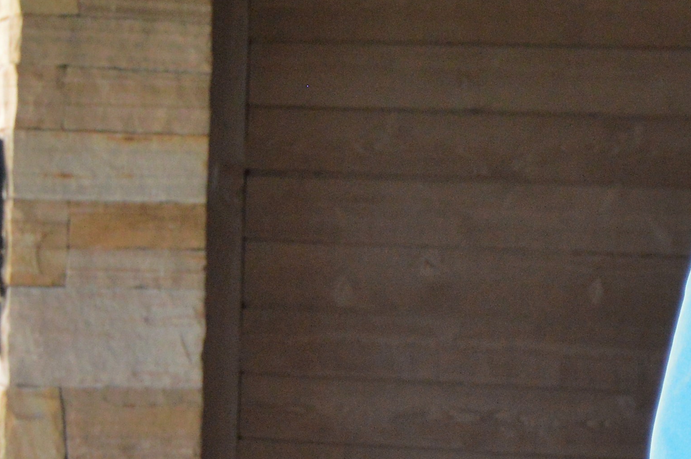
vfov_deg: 7.5
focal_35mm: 182
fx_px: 3489
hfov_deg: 10.5
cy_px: 363
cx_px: 1347
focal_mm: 31
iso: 720
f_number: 4.2
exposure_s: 1/60
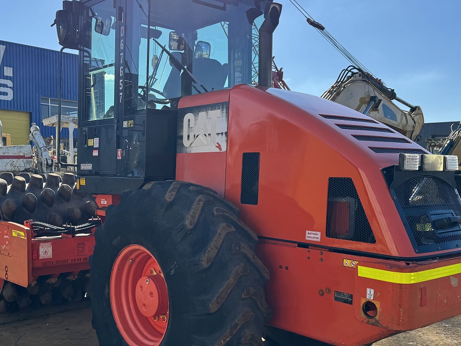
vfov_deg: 35.8
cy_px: 211
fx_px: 533
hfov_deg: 46.6
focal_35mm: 40
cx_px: 196
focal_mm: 6.76
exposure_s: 1/2833
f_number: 1.78
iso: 80
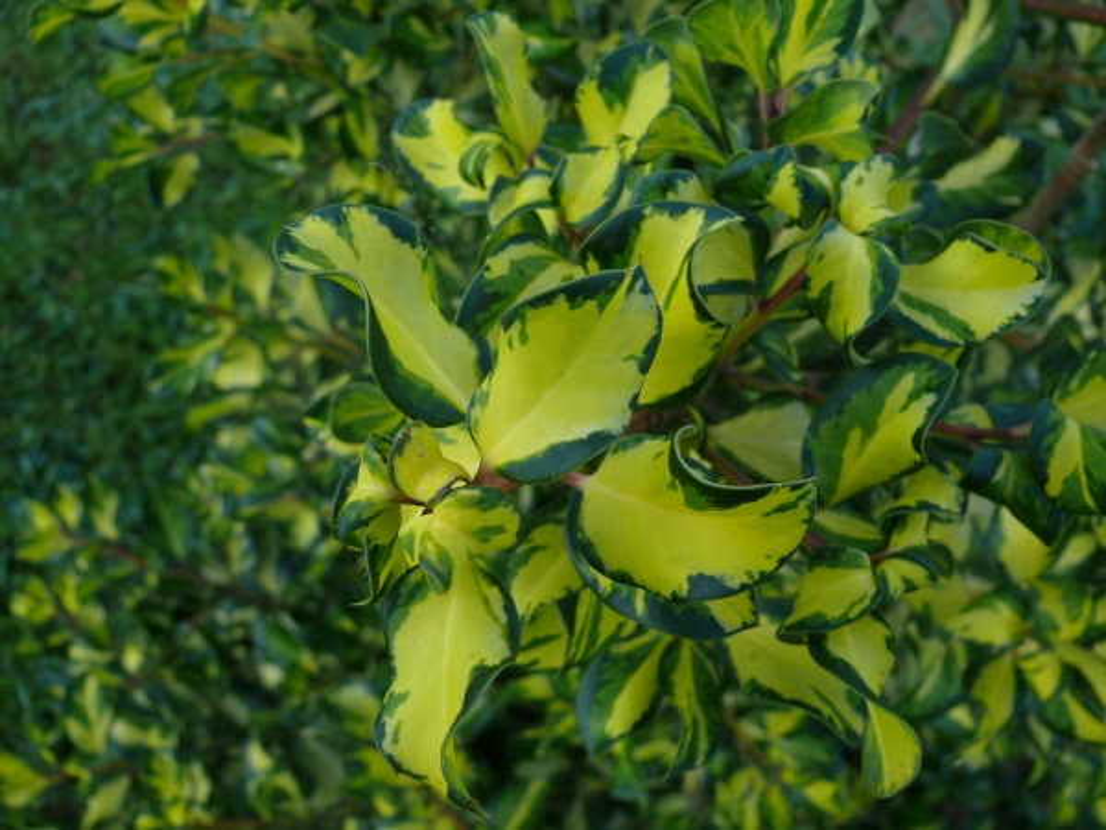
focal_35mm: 35
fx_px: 1118
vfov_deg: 40.7
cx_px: 553
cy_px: 415
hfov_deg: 52.6
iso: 100
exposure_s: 1/125
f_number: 3.6
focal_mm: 7.4
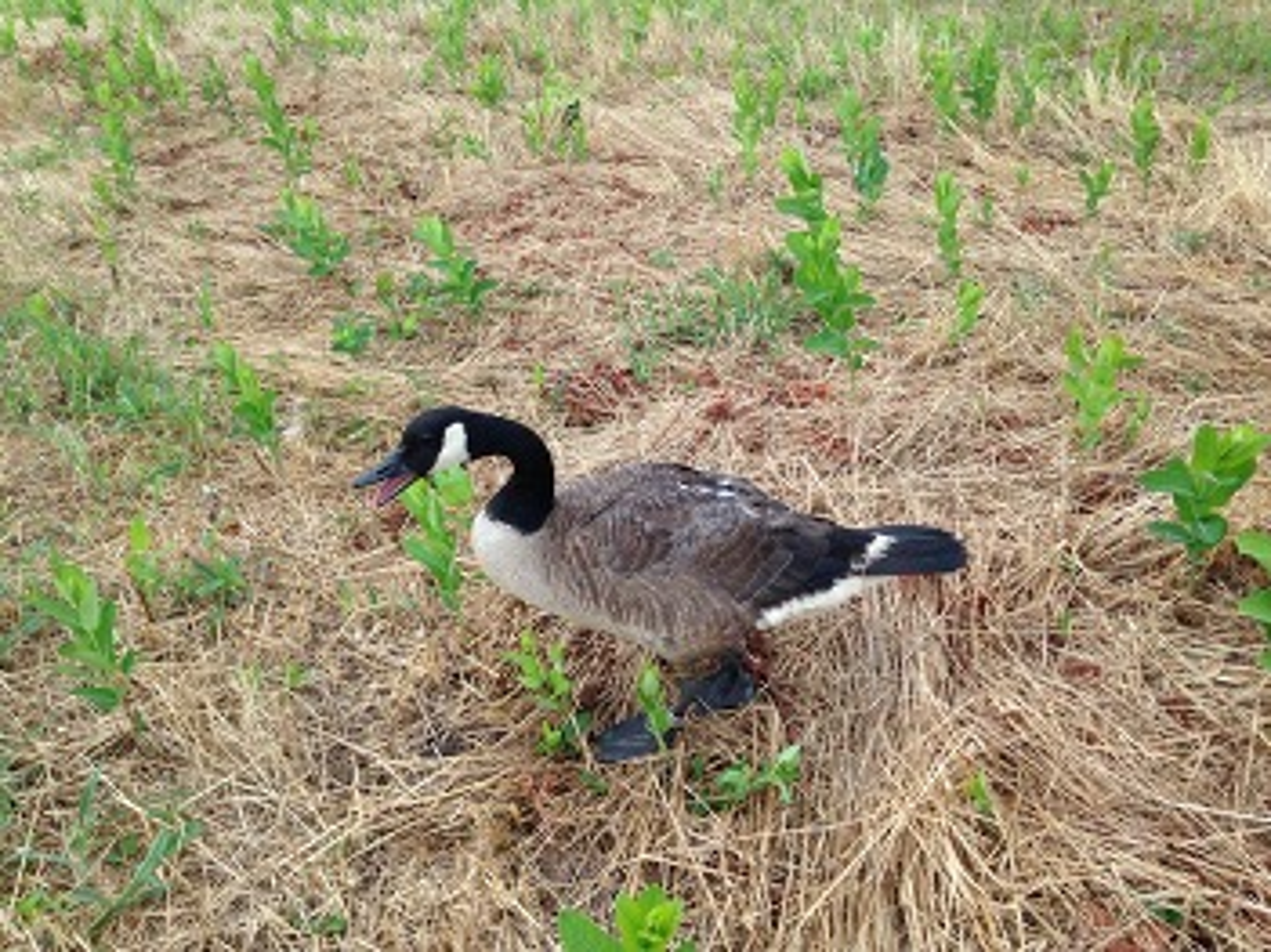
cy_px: 476
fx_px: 1211
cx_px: 636
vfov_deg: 42.9
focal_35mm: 33
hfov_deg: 55.4
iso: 50
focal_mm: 4.12
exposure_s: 1/369
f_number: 2.4
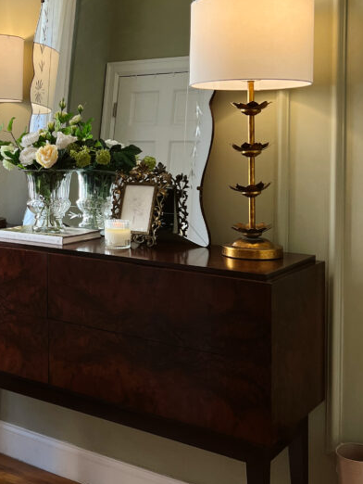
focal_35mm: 51
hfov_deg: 27.4
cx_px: 26
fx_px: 712
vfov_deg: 37.1
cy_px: 160
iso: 100
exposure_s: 1/120
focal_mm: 5.7
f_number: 1.5
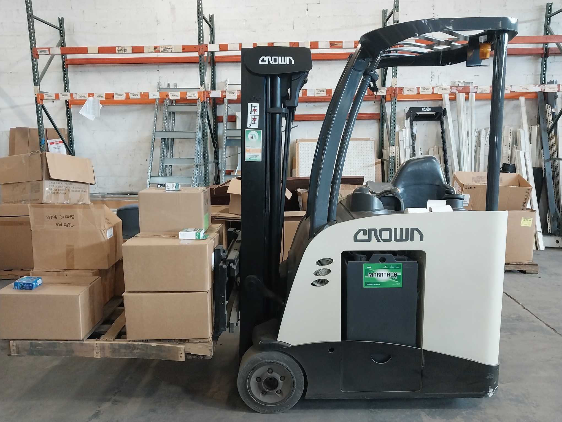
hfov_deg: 67.3
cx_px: 281
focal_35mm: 26
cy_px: 211
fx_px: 422
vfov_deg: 53.1
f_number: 1.8
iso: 250
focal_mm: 4
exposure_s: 1/60
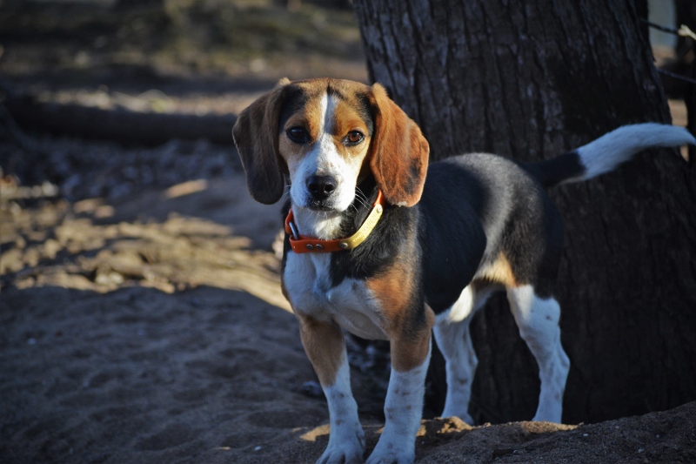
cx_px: 348
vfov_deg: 10.6
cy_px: 232
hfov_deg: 15.9
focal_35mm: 129
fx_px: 2493
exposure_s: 1/500
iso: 450
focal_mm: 86
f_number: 4.2
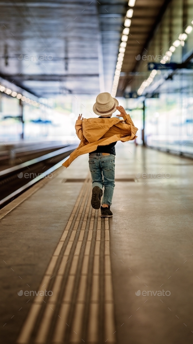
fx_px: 820
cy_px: 173
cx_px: 93
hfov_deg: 13.4
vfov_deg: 23.7
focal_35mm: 90
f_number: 2
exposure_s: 1/320
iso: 250
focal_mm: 85
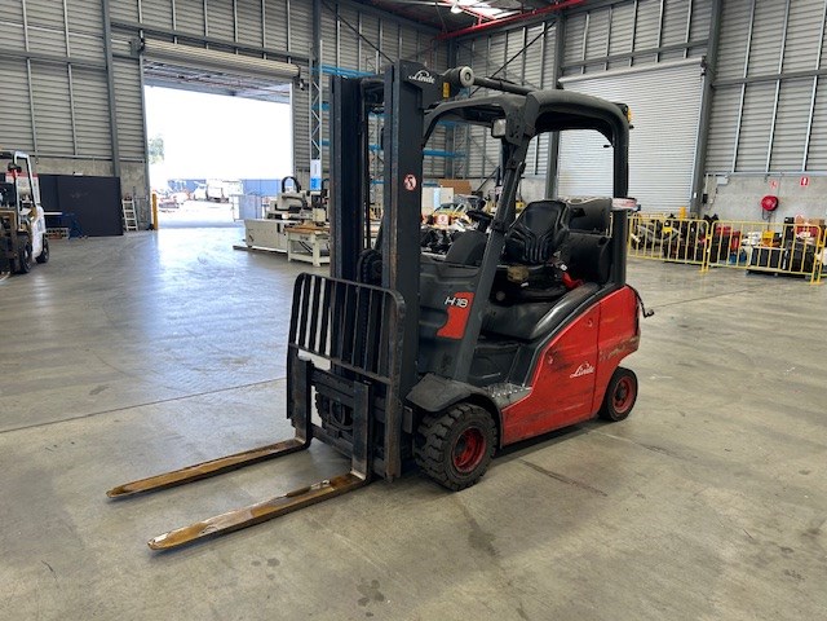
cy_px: 310
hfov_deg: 67.3
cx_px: 414
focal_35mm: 26
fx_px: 621
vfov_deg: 53.1
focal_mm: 5.7
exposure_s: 1/100
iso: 50
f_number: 1.5
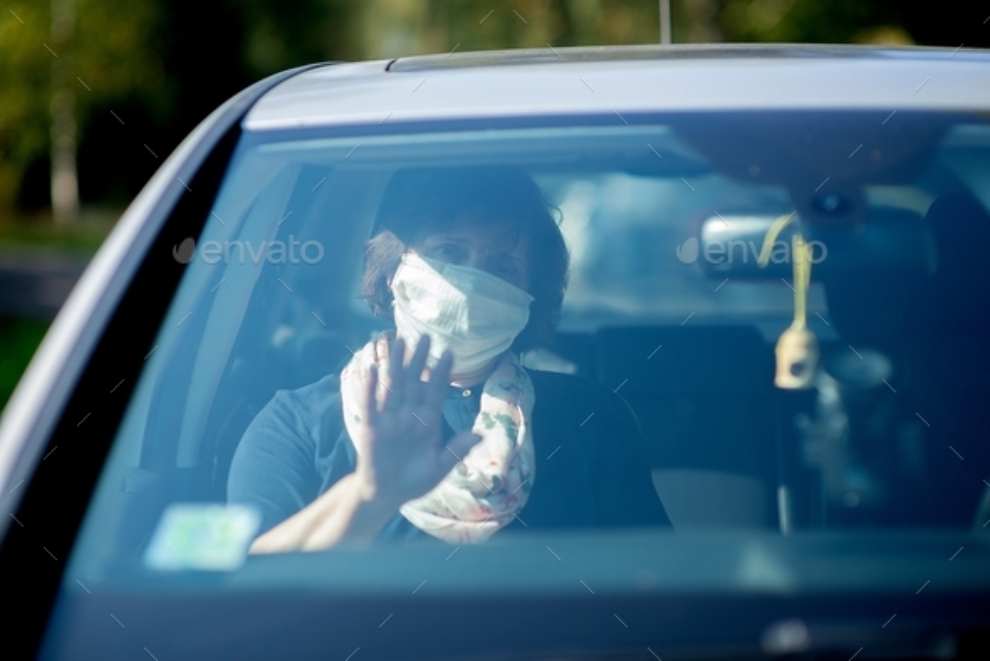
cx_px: 495
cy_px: 330
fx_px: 2339
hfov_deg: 23.9
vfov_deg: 16.1
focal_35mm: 85
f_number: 1.8
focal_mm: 85
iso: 100
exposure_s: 1/1000
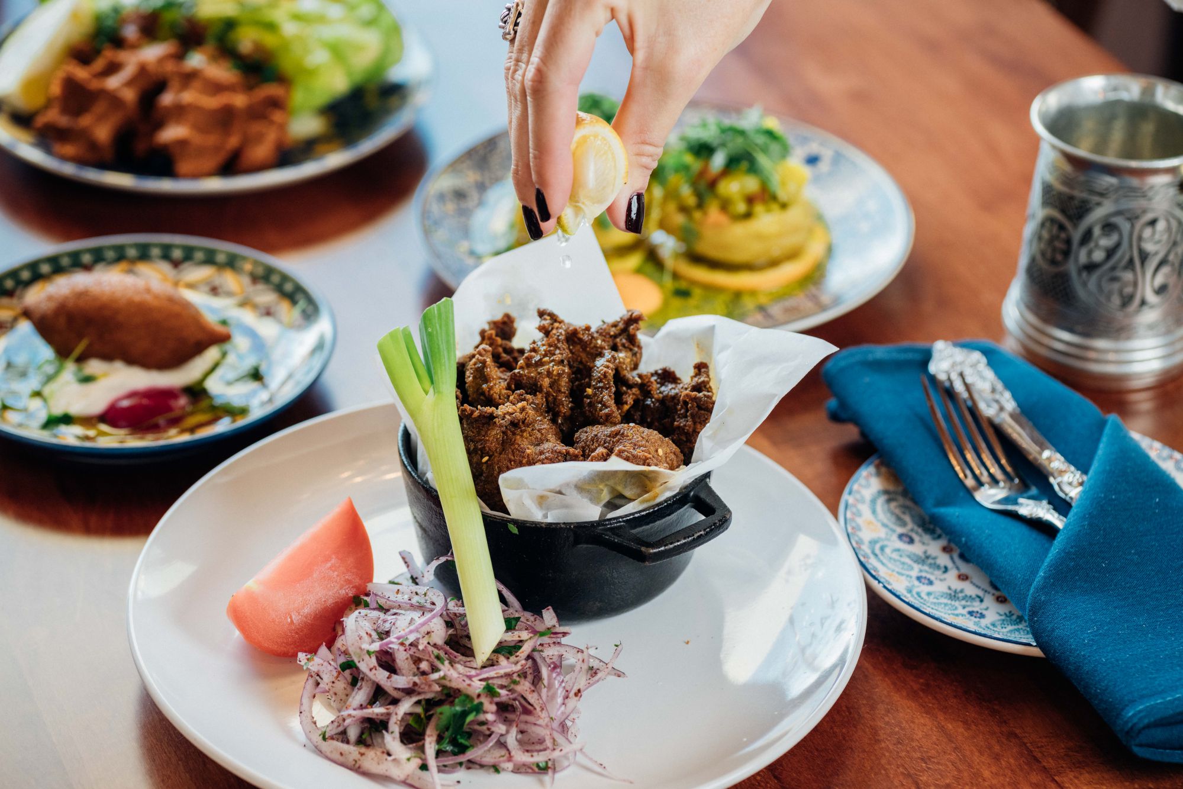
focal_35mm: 85
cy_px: 394
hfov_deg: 23.9
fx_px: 2793
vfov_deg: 16.1
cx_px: 592
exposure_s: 1/160
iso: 800
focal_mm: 85
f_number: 4
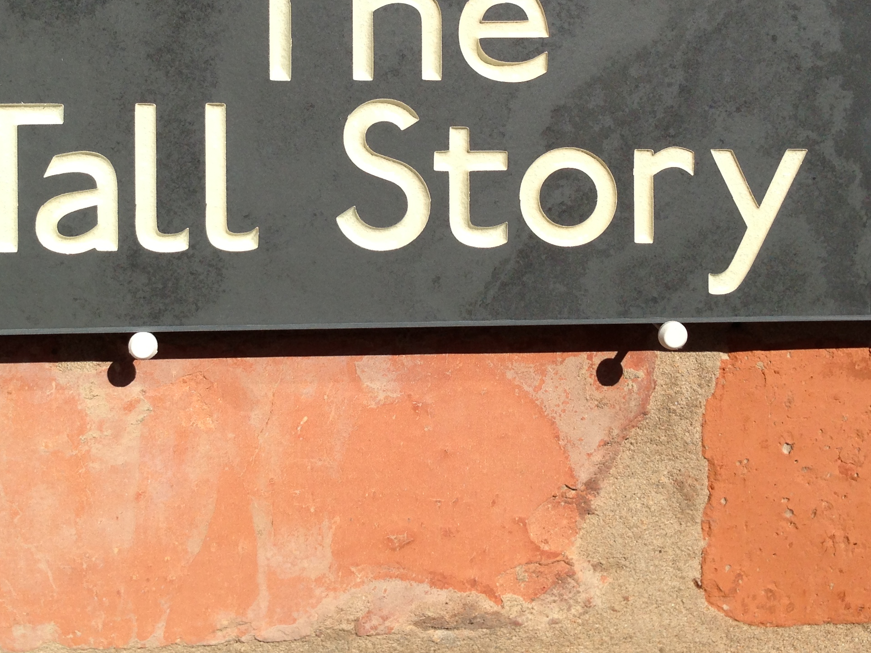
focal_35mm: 56
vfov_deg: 25.6
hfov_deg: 34.2
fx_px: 1409
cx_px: 349
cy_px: 125
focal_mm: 4.13
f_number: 2.4
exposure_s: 1/2463
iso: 50
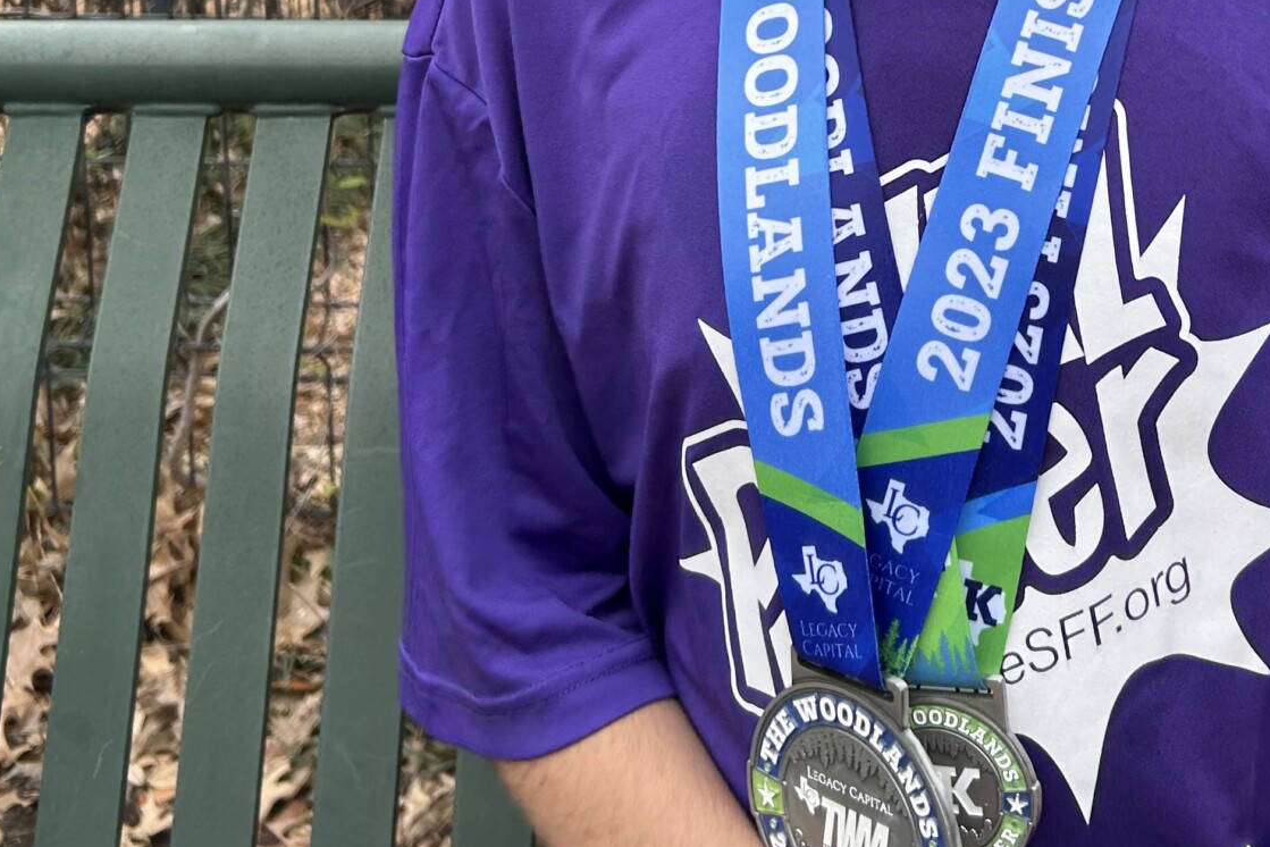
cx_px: 1007
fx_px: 2046
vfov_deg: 22.4
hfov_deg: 33.5
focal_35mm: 58
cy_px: -10
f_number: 1.5
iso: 50
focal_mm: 5.7
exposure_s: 1/827
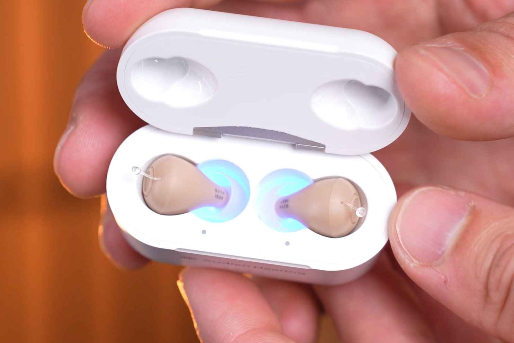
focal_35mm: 90
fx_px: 1285
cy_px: 172
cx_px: 257
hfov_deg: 22.6
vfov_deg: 15.2
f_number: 14
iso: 1000
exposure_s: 1/3.33
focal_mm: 90
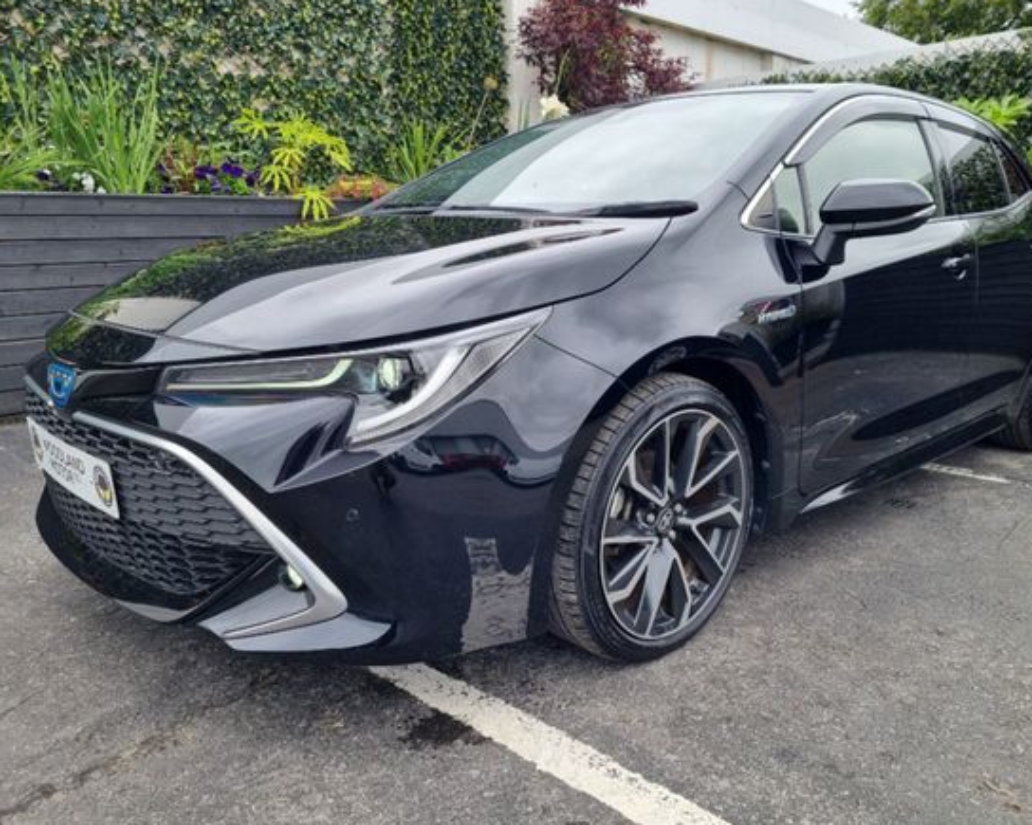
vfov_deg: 51.5
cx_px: 552
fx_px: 855
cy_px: 410
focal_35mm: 28
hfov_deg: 62.2
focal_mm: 5.4
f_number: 1.8
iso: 50
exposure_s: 1/448
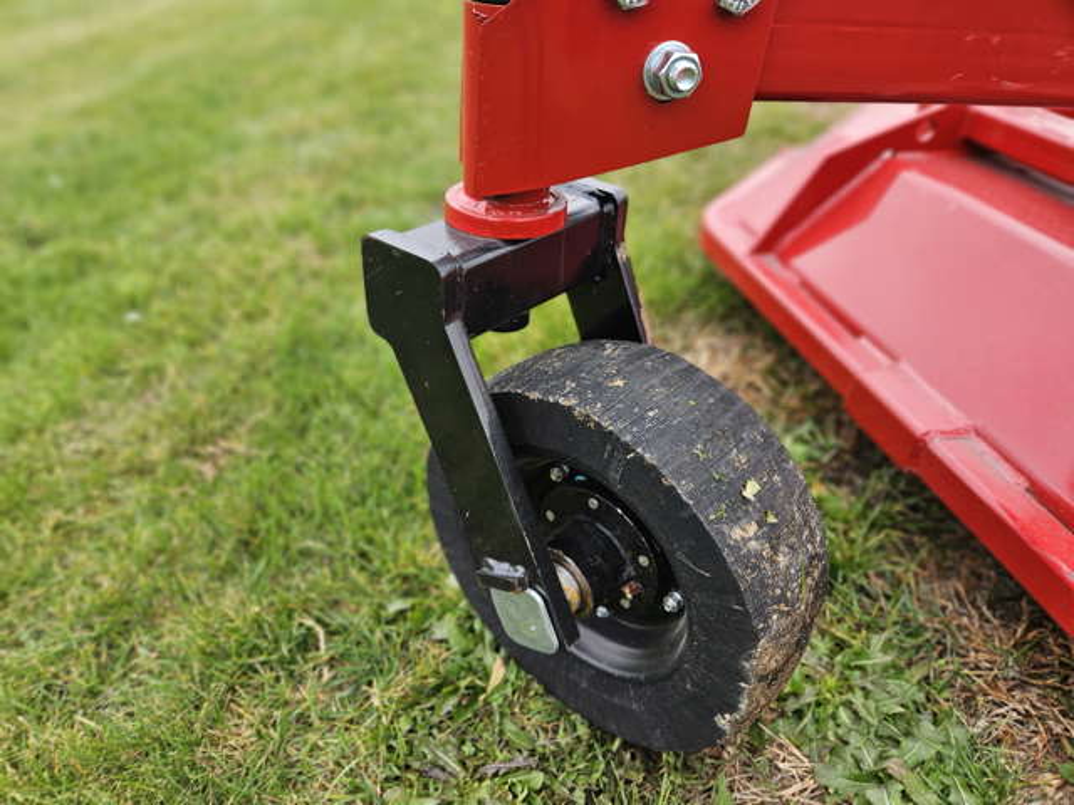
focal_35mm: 23
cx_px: 537
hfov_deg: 73.9
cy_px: 402
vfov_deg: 58.9
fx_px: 714
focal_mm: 5.4
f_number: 1.8
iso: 32
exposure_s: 1/120
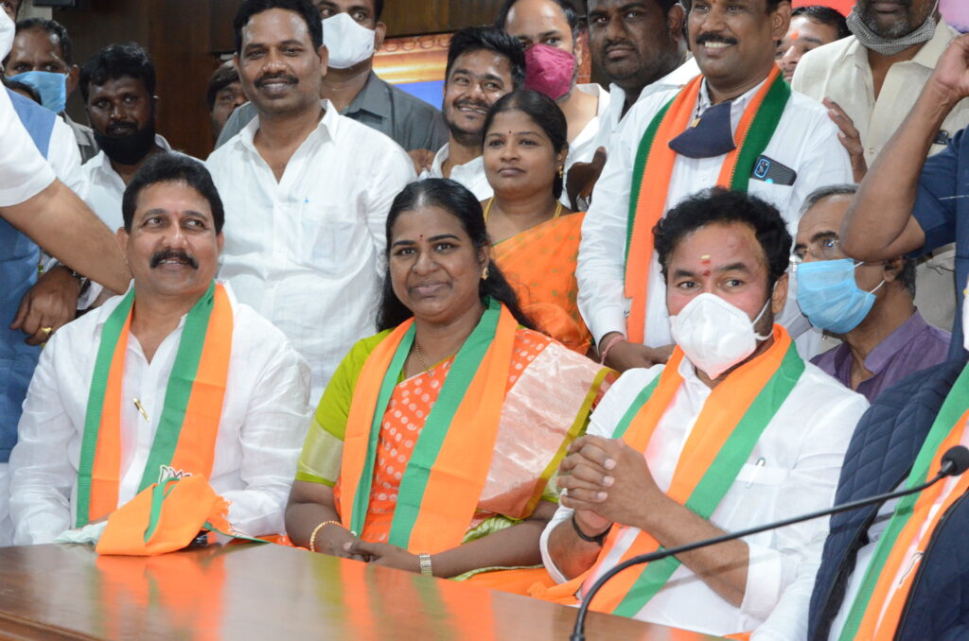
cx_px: 484
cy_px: 320
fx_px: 2014
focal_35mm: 75
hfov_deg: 27.0
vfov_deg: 18.1
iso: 4000
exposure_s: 1/80
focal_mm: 50
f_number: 7.1
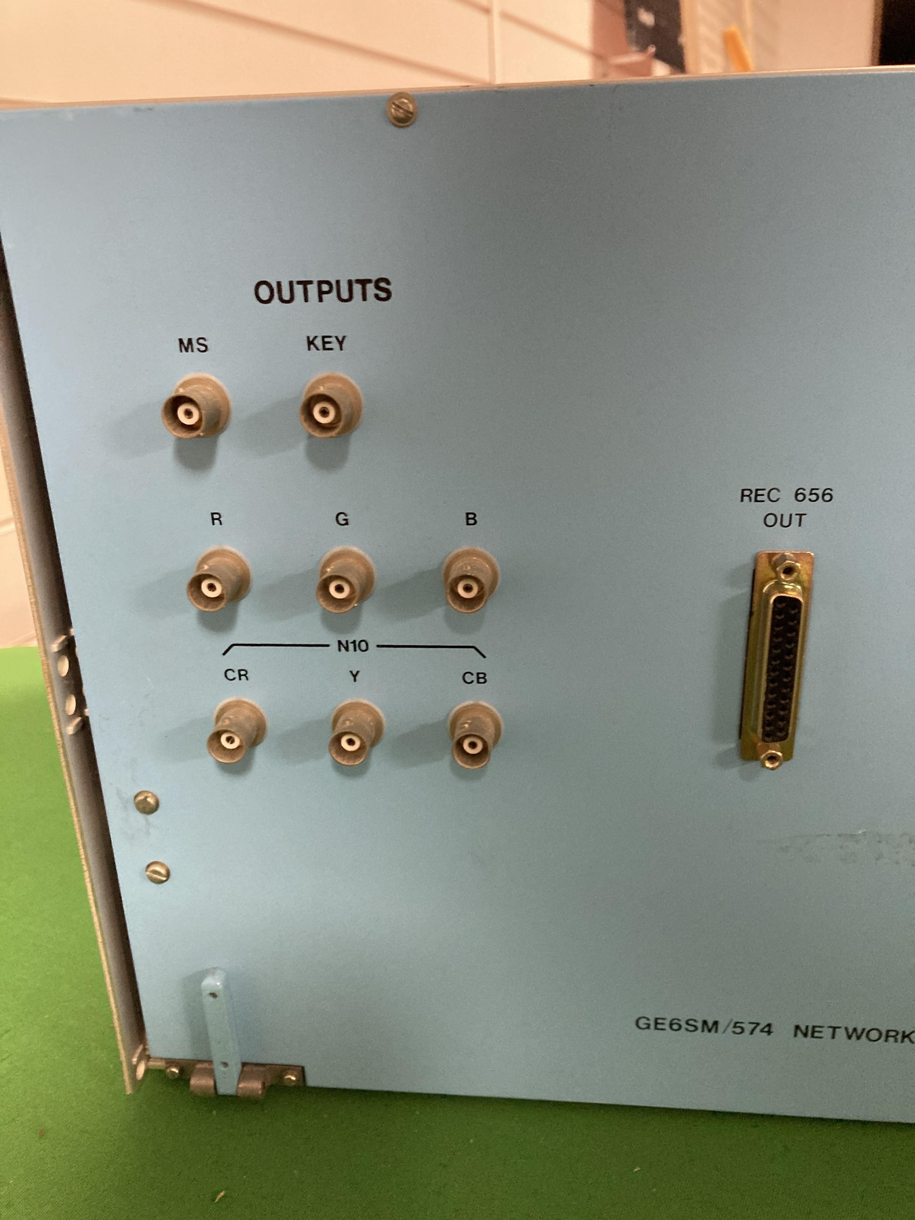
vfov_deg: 63.4
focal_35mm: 28
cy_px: 610
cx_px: 458
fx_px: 987
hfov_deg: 49.7
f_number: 1.8
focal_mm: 3.99
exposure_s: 1/58
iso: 320
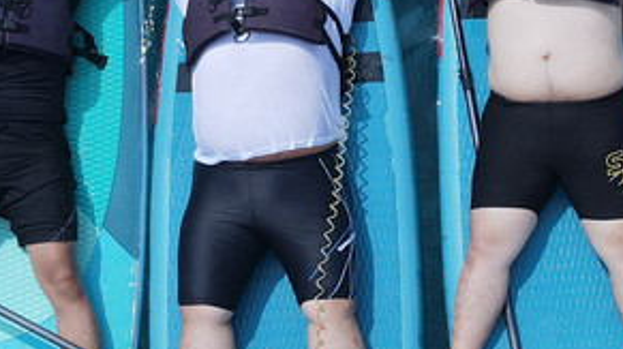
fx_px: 1584
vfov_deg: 12.6
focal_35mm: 96
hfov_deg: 22.1
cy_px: 141
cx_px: 449
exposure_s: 1/1250
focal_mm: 4.5
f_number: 2.8
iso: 100
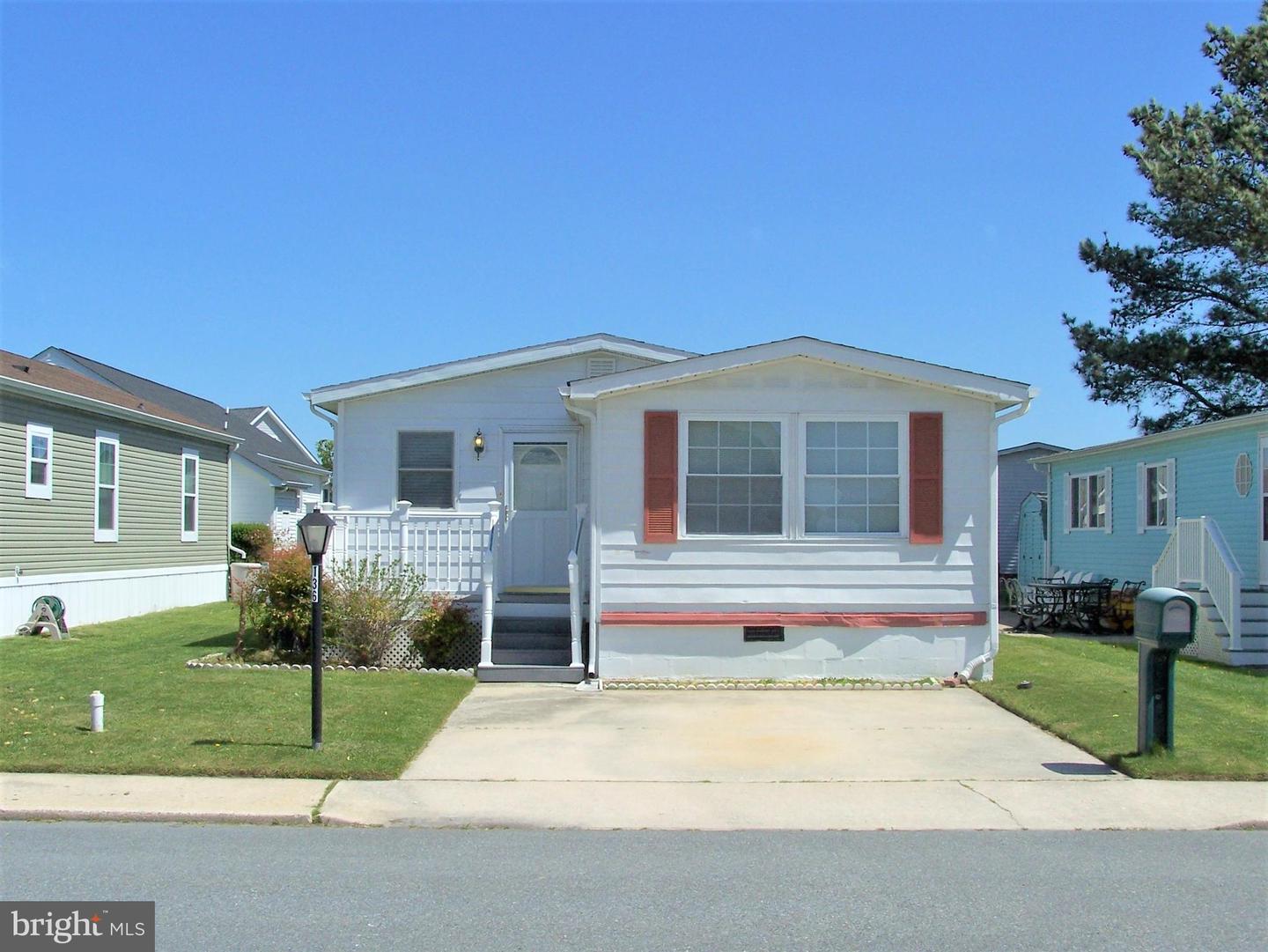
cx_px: 634
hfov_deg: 39.6
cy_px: 476
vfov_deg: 30.3
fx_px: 1759
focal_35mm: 48
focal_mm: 8
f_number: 5.6
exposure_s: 1/750
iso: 80
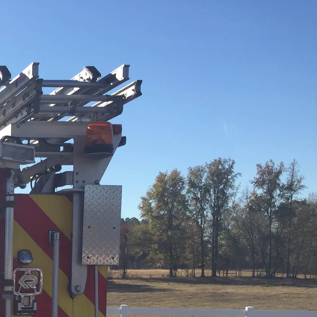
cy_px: 333
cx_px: -133
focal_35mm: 73
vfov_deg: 22.6
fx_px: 756
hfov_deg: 20.8
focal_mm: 4.15
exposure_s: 1/1582
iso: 32
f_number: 2.2
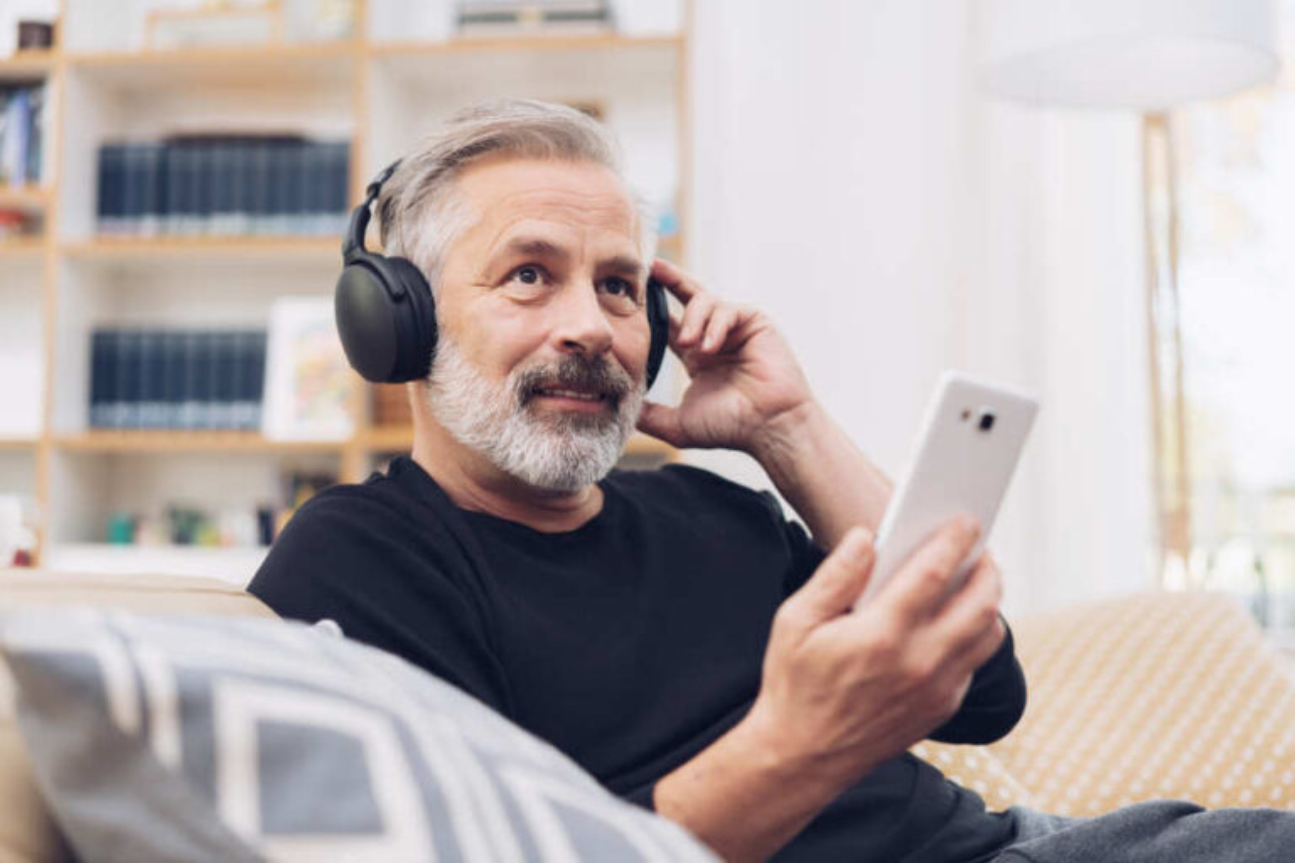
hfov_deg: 36.2
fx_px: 1978
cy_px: 432
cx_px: 648
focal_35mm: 55
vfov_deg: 24.6
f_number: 2.2
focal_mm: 55
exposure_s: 1/125
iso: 200
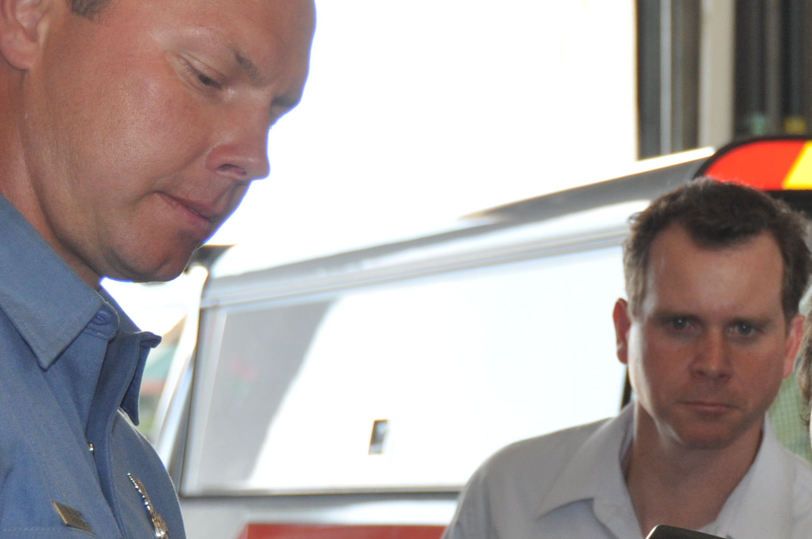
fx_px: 3807
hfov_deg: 12.1
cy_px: 587
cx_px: 635
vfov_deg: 8.0
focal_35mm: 169
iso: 400
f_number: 4.5
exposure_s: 1/160
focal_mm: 44
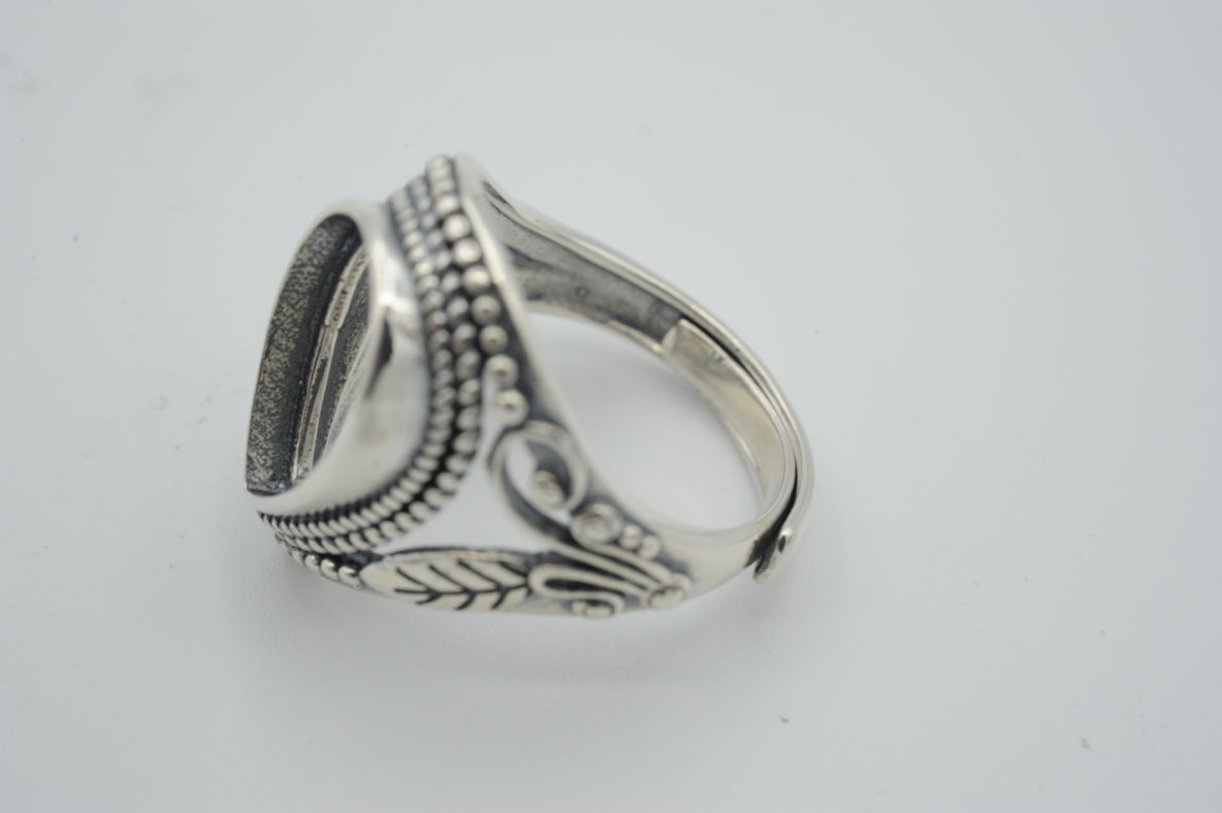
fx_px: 2035
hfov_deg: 33.4
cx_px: 611
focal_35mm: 60
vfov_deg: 22.6
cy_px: 406
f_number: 16
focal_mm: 60
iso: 500
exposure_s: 1/160
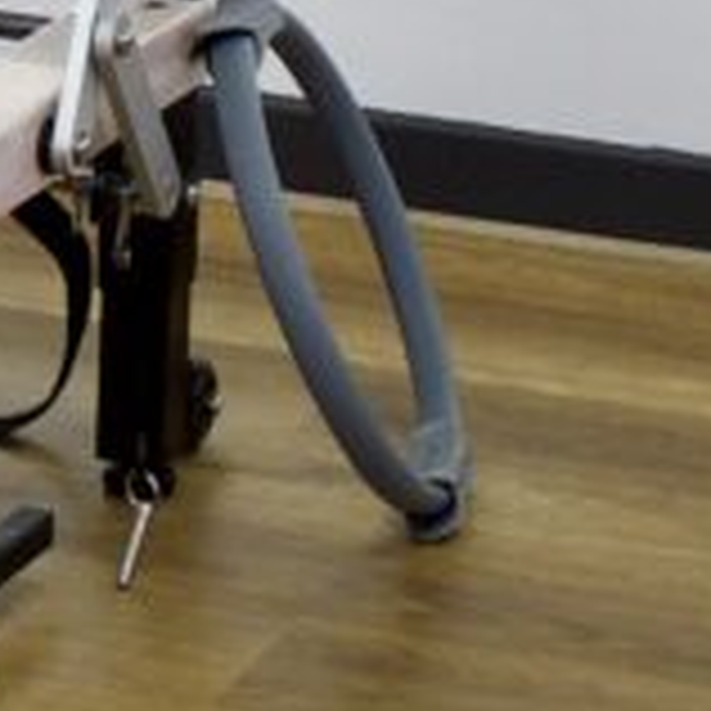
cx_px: -504
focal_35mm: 232
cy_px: -396
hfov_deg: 7.4
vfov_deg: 7.4
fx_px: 5391
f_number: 4
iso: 500
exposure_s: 1/160
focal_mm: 28
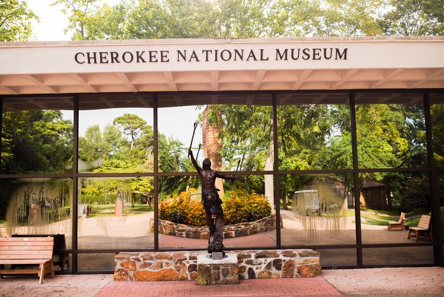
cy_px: 148
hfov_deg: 54.4
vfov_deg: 37.9
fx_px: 432
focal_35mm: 35
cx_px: 222
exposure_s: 1/1250
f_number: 2.2
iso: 100
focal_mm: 35
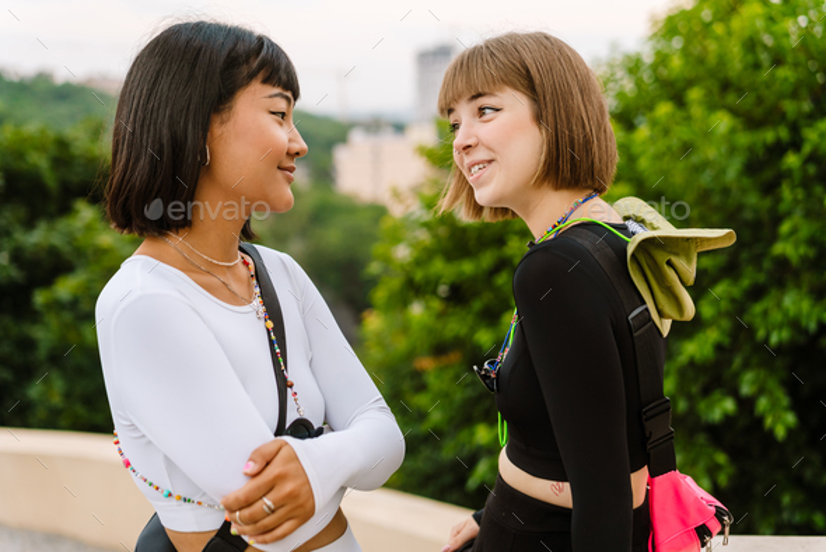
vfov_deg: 24.6
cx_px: 413
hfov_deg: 36.2
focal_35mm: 55
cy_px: 276
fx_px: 1263
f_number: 2.8
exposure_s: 1/200
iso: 800
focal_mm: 55
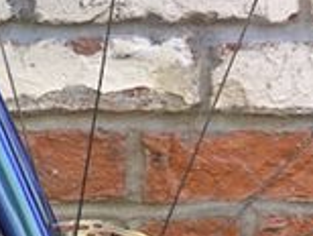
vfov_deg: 9.7
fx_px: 1386
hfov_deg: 12.8
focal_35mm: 153
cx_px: 51
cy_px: 197
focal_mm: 16
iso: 200
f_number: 4.5
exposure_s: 1/320
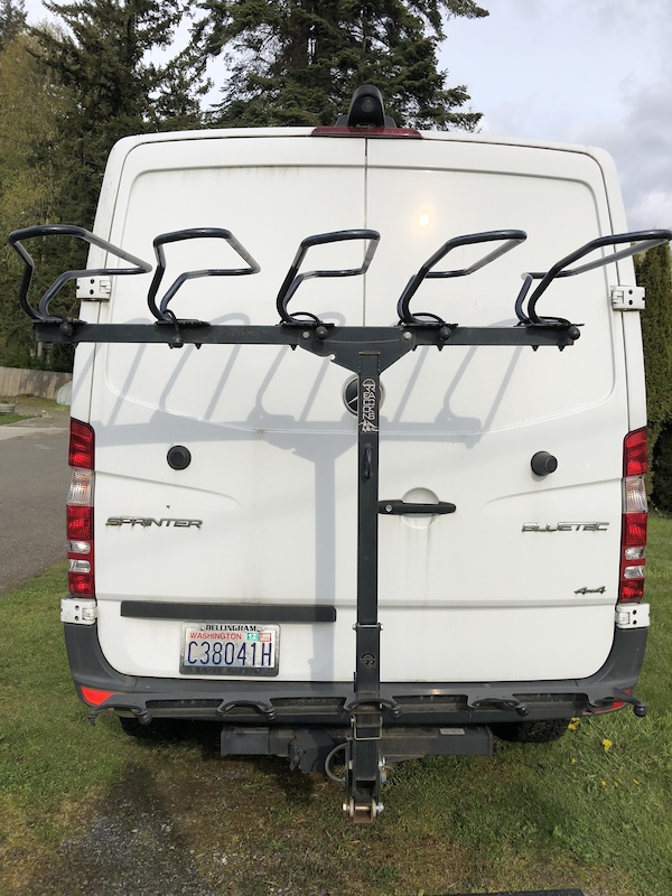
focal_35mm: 28
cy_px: 448
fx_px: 725
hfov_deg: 49.7
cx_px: 336
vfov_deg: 63.4
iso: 20
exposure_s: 1/2114
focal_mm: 3.99
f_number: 1.8
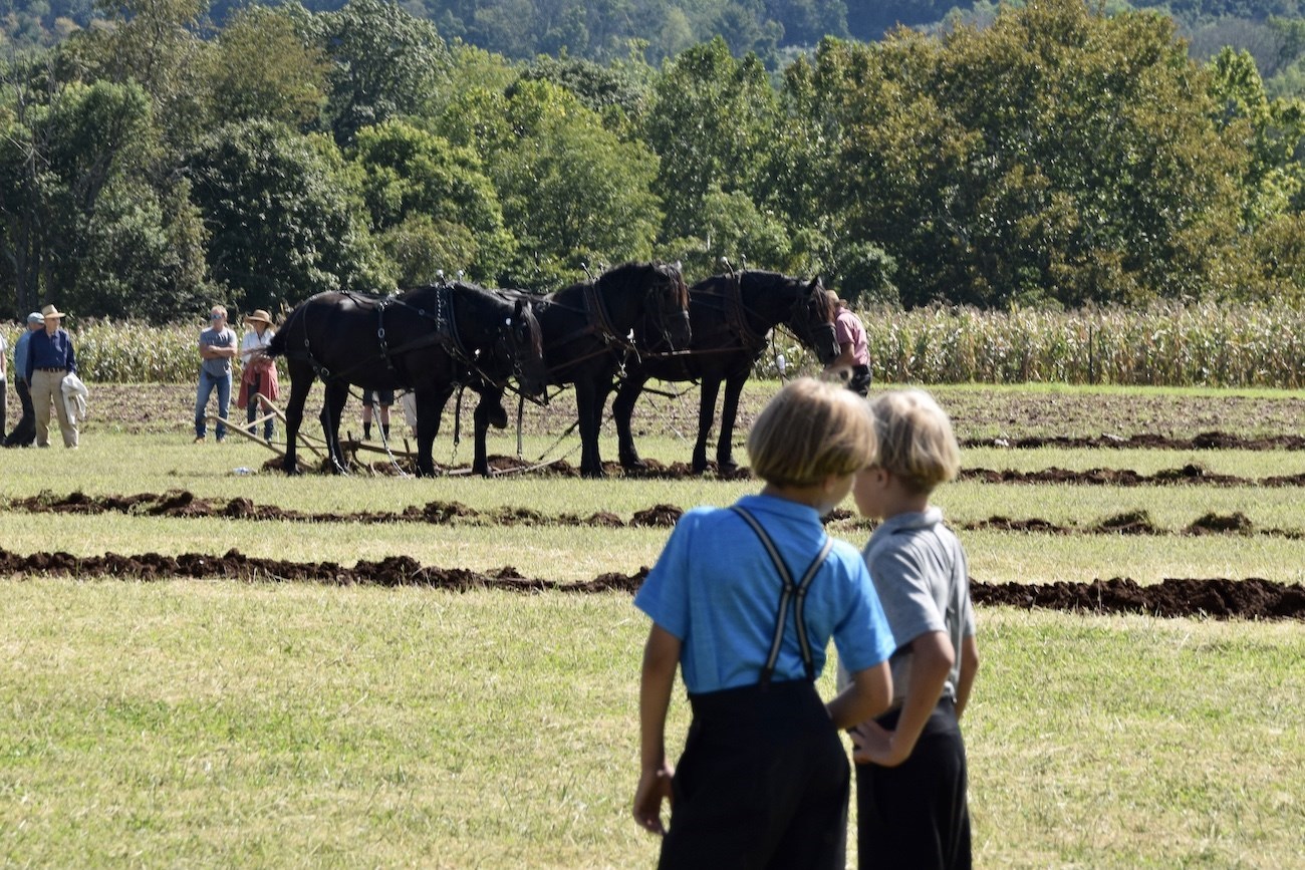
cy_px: 435
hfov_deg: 15.2
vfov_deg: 10.2
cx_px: 652
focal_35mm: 135
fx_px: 4894
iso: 200
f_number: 9
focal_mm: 90
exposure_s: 1/320
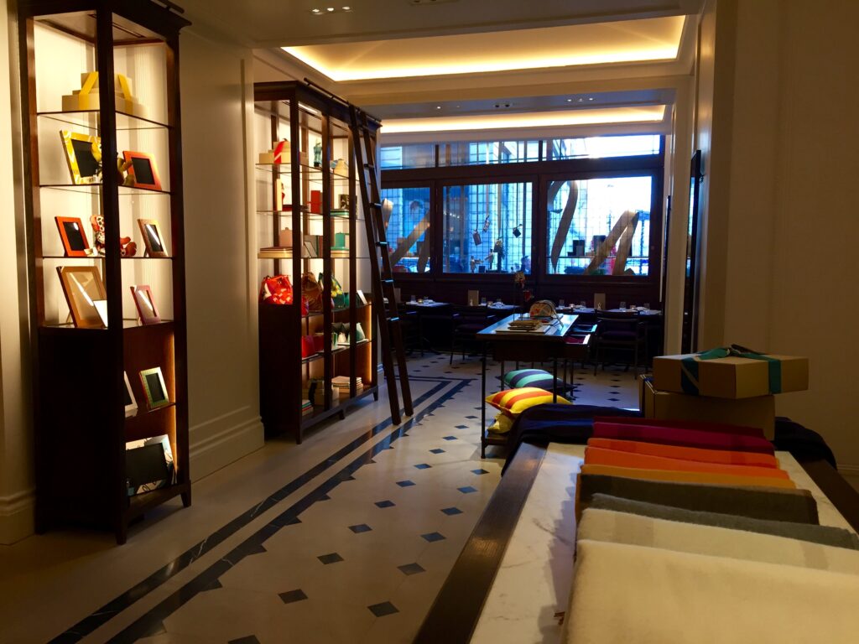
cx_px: 430
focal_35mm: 29
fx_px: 720
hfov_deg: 61.7
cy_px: 322
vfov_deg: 48.2
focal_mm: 4.15
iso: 64
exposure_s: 1/30
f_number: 2.2
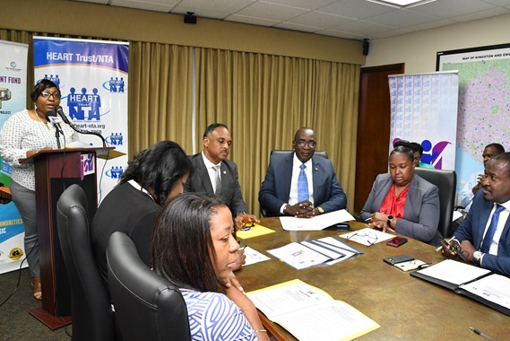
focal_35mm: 27
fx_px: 383
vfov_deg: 47.9
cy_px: 157
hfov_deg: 67.3
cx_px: 272
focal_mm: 16
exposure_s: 1/100
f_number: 5
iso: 1600
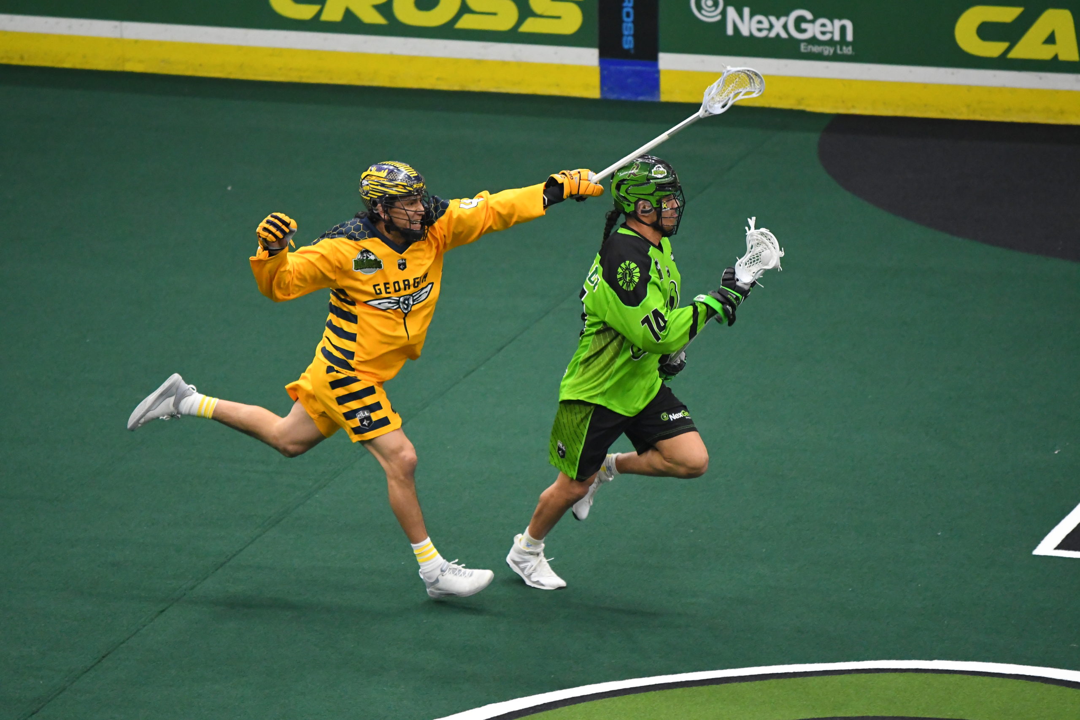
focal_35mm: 300
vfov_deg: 4.6
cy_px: 360
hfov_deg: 6.9
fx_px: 9000
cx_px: 540
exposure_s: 1/1600
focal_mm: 200
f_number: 2.8
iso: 6400
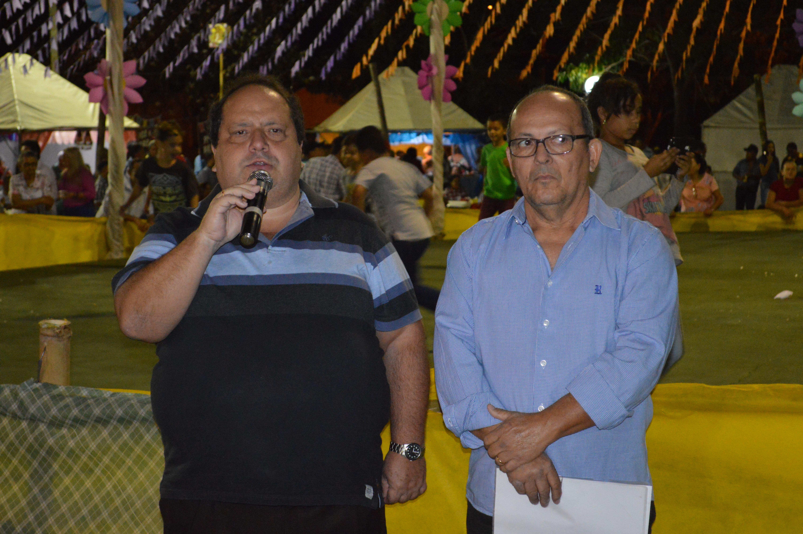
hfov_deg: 24.6
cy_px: 267
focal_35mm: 82
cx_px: 402
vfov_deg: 16.5
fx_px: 1839
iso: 3200
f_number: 5.6
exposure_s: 1/60
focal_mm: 55
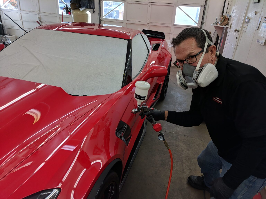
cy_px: 100
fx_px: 200
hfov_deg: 67.3
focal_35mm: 26
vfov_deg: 53.1
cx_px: 133
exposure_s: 1/362
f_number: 2
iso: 61
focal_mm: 4.67
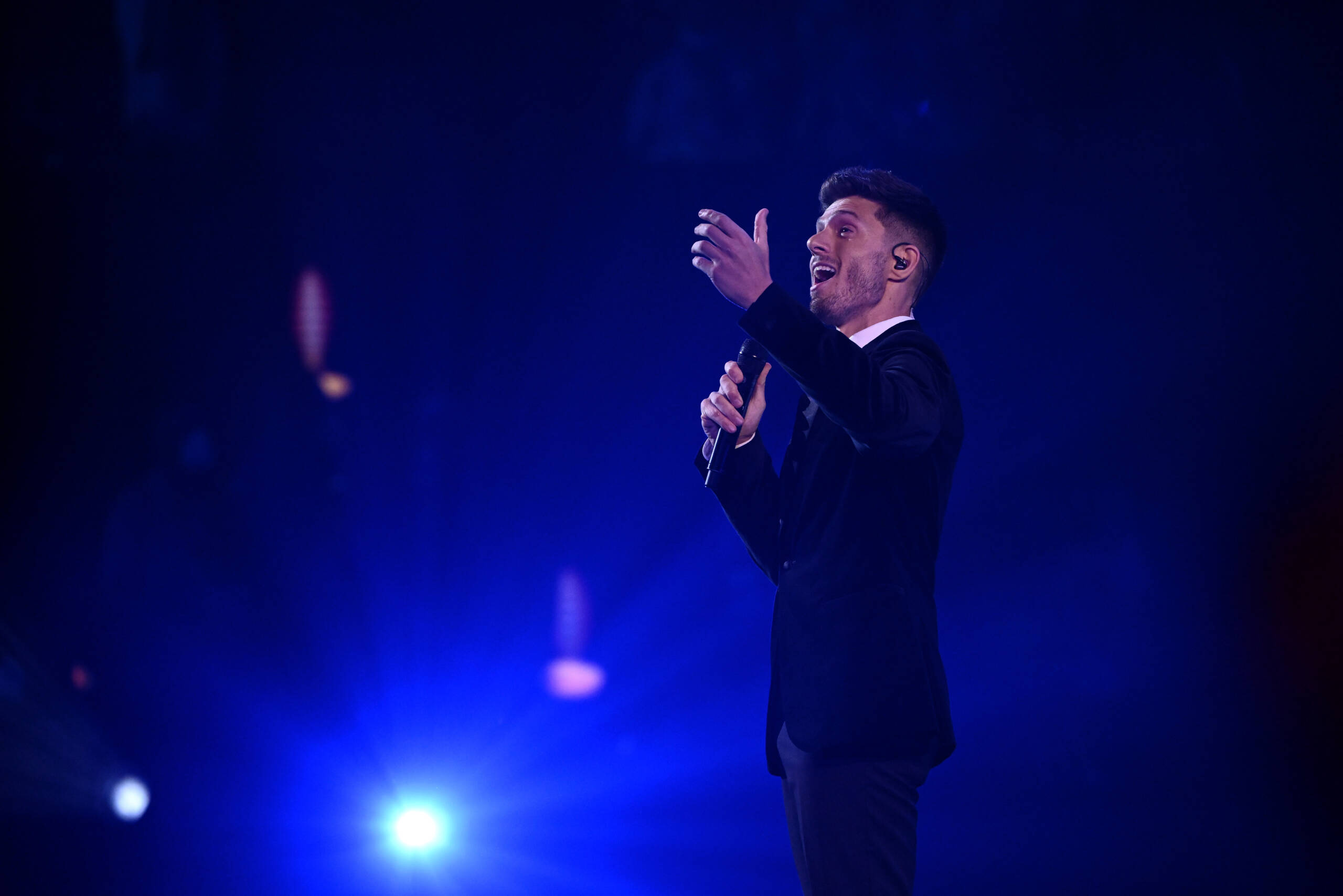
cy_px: 448
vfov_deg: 5.5
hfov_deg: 8.2
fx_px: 9326
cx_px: 672
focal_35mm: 250
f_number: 4.5
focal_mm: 250
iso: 5000
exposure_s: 1/640
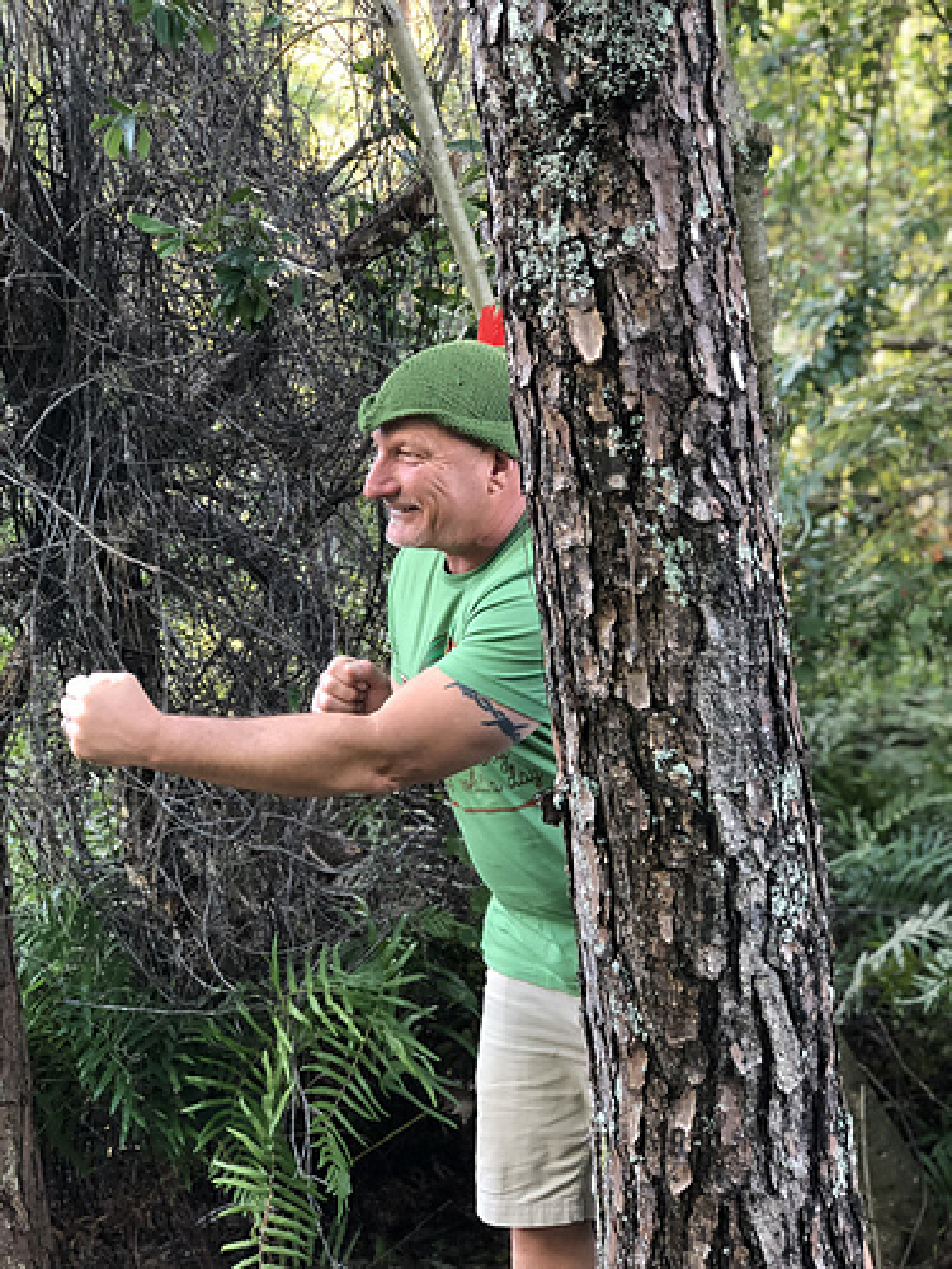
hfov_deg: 25.7
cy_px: 634
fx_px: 2090
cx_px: 476
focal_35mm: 57
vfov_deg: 33.8
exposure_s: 1/30
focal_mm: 6.6
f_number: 2.8
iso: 125
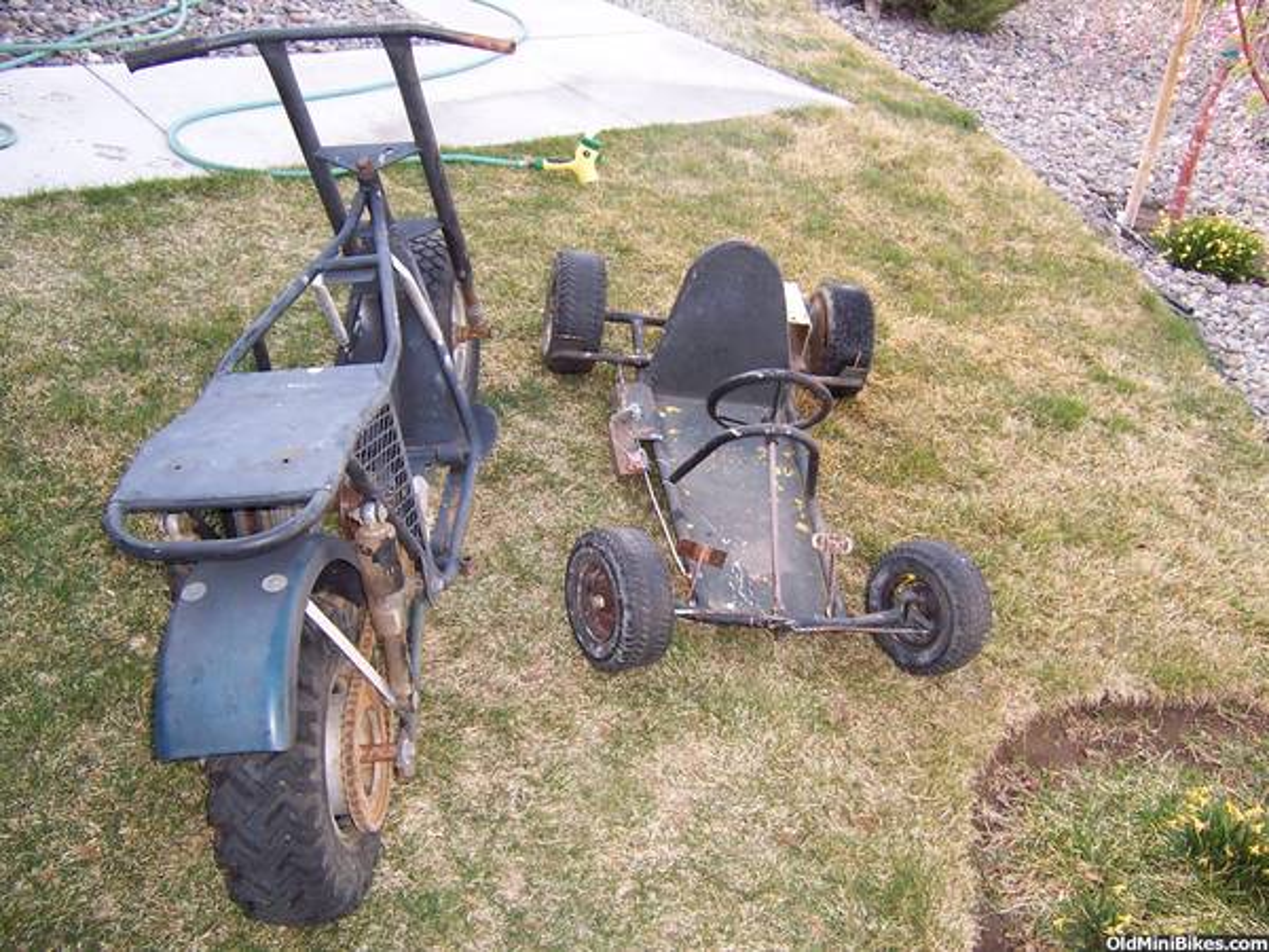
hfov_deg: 55.4
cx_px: 634
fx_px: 1210
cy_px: 476
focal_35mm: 33
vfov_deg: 42.9
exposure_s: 1/125
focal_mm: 5.5
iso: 140
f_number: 2.8
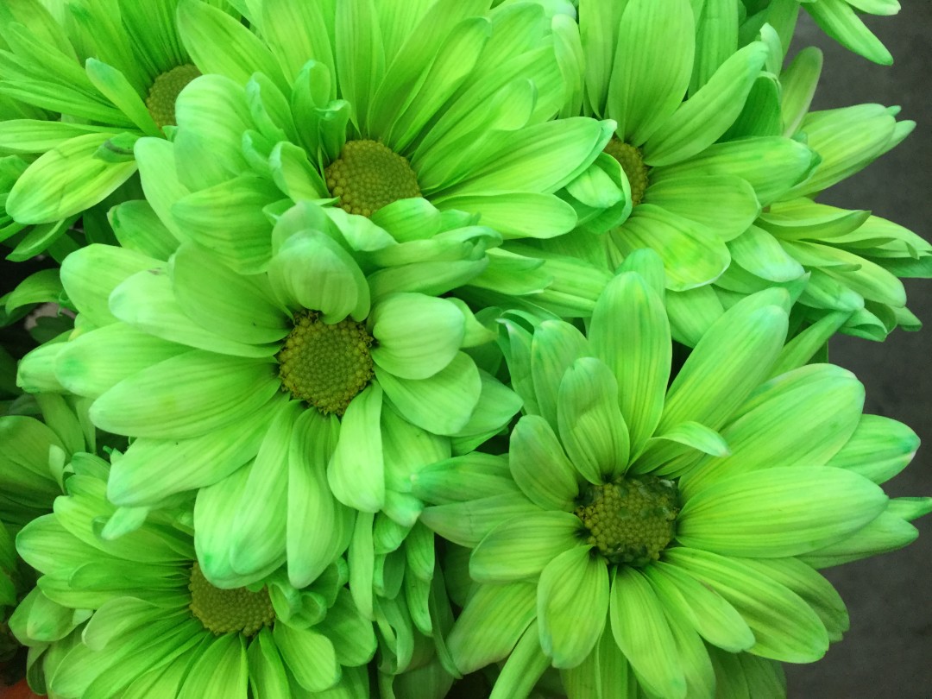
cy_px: 350
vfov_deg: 45.4
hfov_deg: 58.4
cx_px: 466
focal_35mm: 31
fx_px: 835
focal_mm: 3.3
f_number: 2.4
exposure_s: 1/30
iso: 40
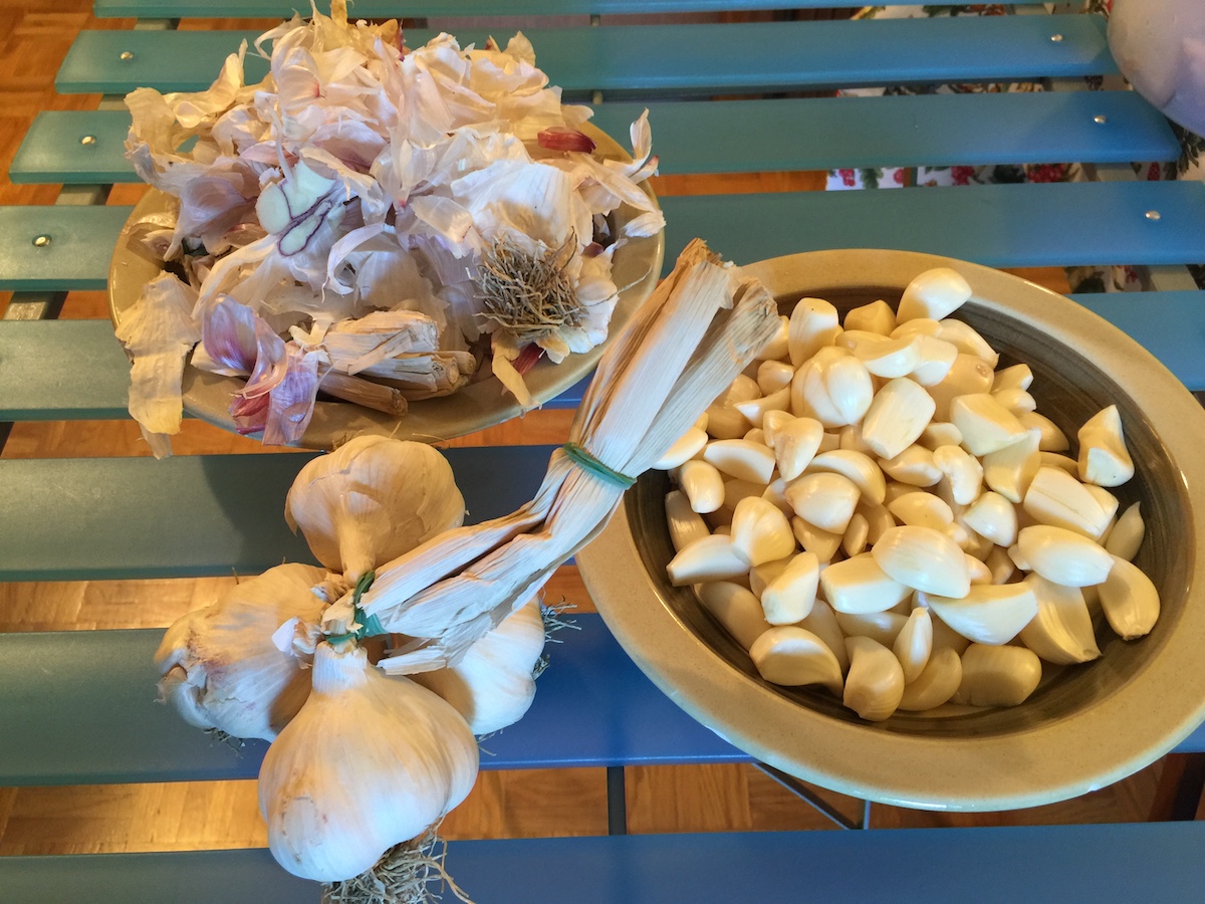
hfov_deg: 61.7
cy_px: 452
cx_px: 602
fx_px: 1010
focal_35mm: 29
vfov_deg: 48.2
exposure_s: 1/17
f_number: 2.2
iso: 80
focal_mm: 4.15
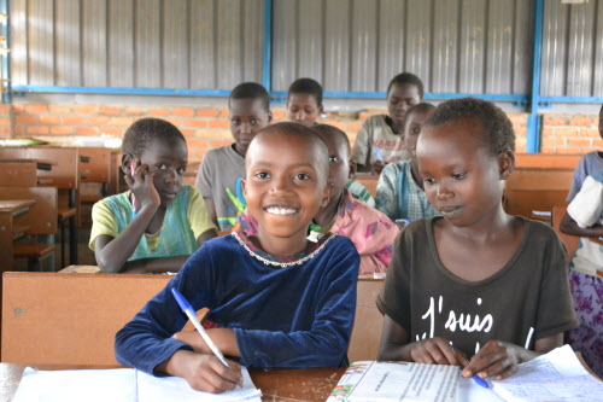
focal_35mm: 51
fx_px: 854
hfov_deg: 38.9
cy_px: 201
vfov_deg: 26.5
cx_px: 302
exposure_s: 1/60
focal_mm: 34
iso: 3200
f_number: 5
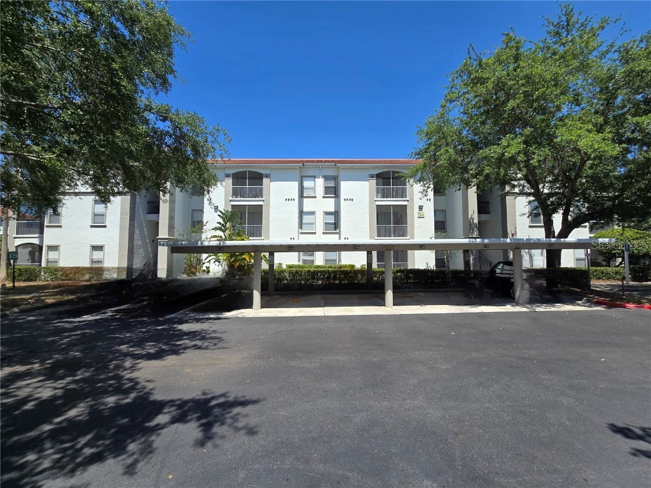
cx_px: 326
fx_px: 244
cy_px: 244
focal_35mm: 13
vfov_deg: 89.9
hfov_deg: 106.2
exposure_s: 1/2000
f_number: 2.2
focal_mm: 2.2
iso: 50
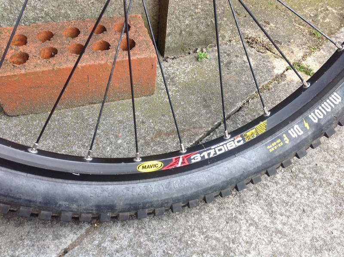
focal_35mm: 35
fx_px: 347
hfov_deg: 52.7
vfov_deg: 40.6
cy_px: 128
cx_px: 172
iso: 50
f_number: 2.4
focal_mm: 4.28
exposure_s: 1/208
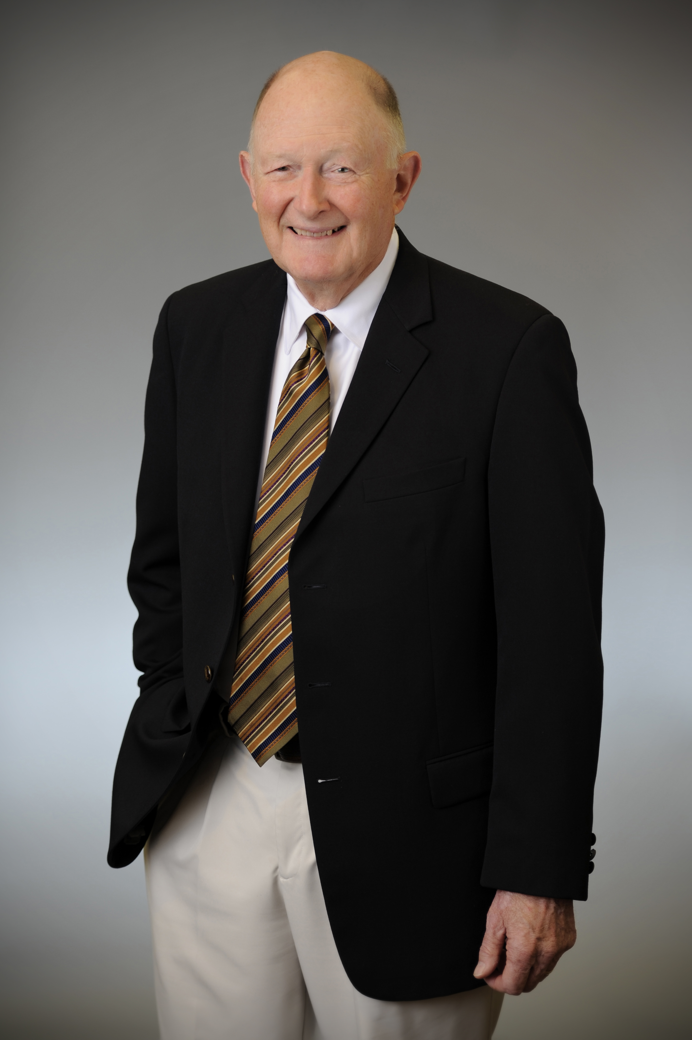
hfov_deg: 17.0
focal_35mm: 80
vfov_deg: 25.4
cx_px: 346
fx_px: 2309
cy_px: 520
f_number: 3.2
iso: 200
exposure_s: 1/80
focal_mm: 80
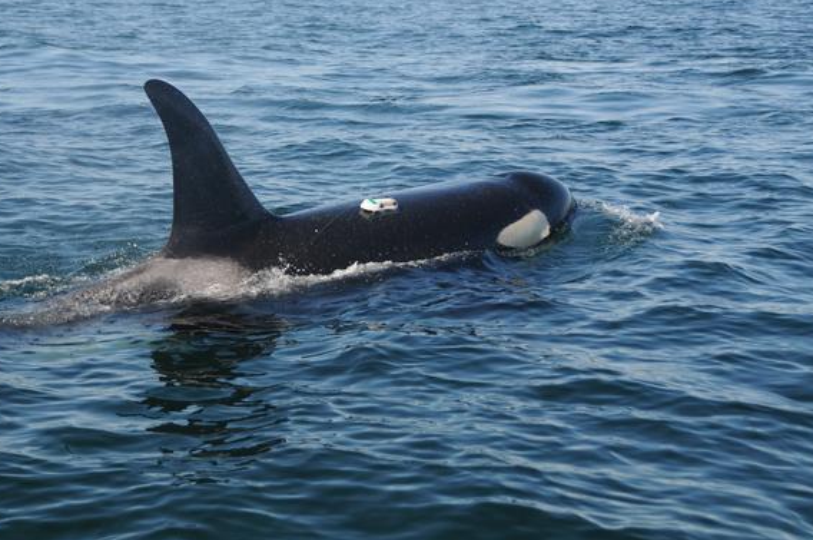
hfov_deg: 27.4
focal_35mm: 74
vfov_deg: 18.3
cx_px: 365
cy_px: 211
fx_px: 1669
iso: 200
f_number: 4.5
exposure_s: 1/1000
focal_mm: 40
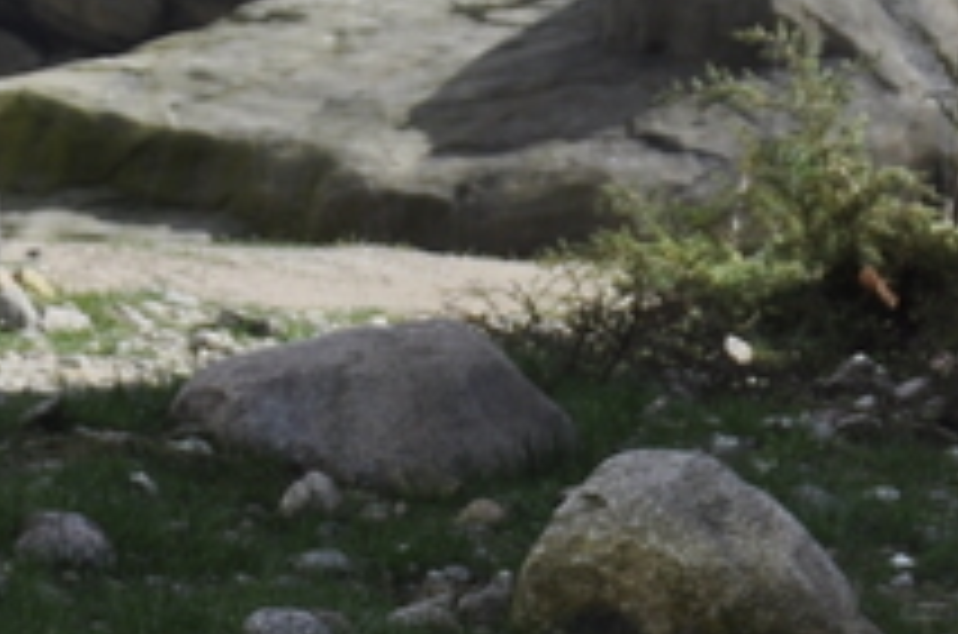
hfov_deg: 4.4
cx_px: 531
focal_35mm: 469
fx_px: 12463
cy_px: 1043
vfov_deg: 2.9
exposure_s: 1/800
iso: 200
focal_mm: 65
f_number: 7.1
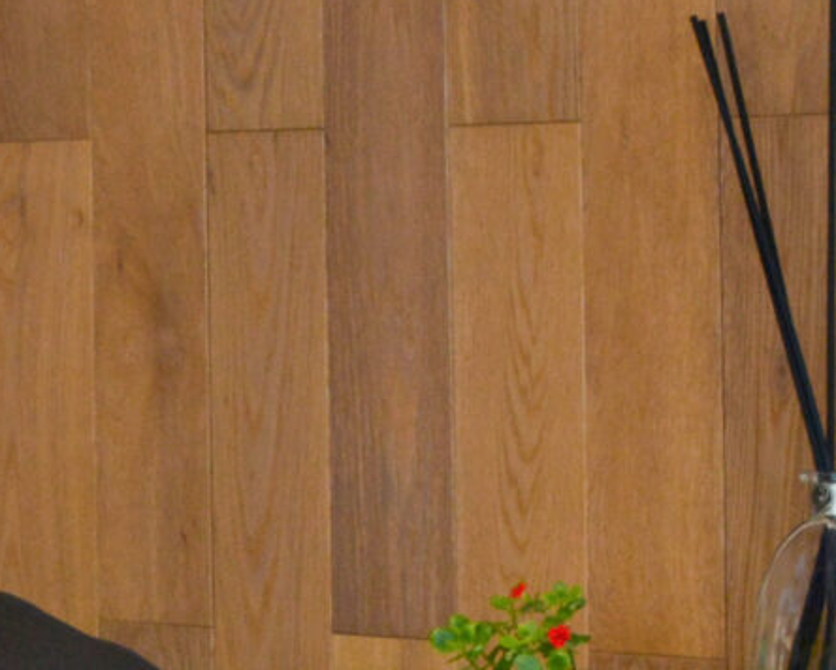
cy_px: 153
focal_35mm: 203
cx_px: -838
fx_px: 5020
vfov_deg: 7.6
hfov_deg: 9.0
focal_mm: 25
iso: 400
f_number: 5.6
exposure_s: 1/125
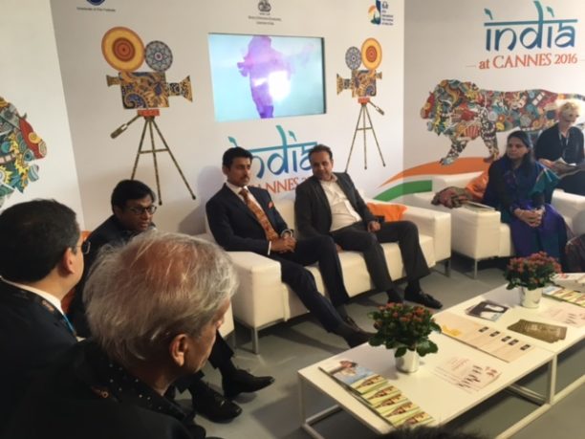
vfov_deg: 48.2
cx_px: 292
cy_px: 220
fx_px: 490
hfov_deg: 61.7
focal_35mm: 29
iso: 40
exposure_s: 1/33
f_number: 2.2
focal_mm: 4.15
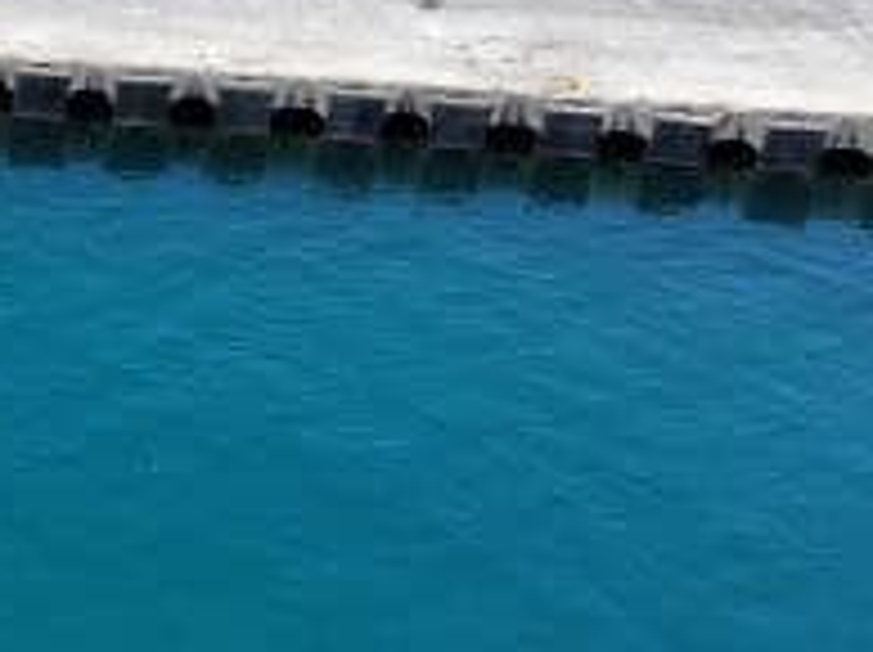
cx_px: -490
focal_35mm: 99
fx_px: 2494
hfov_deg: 17.5
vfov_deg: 14.8
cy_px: 488
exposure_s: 1/100
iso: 120
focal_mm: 12.3
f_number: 2.8
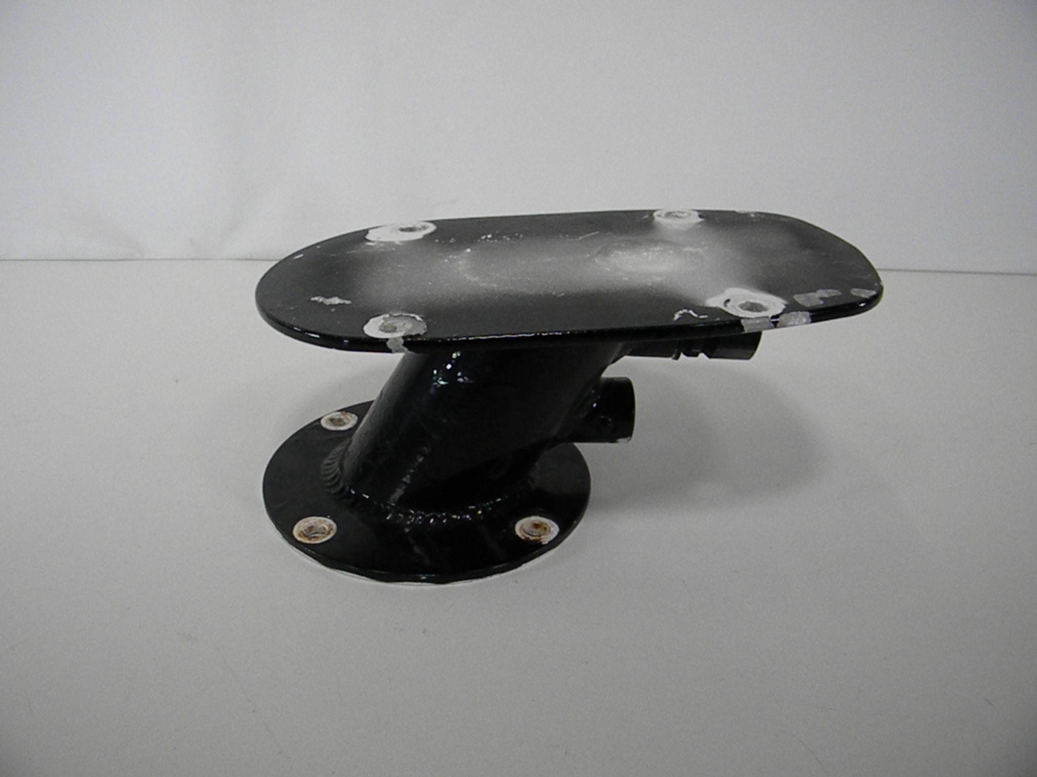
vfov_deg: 49.7
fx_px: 839
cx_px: 518
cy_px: 388
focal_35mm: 28
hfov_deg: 63.4
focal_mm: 5
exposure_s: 1/856
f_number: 3.5
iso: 720
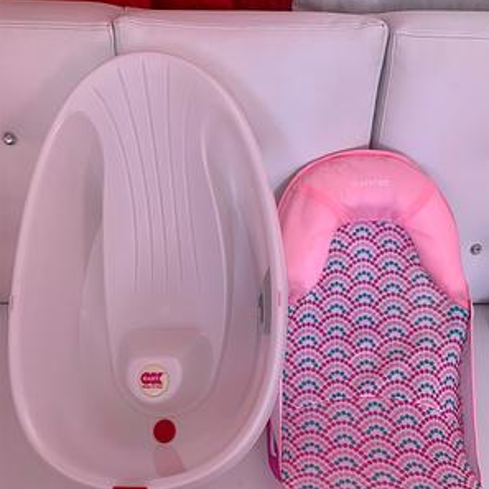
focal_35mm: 31
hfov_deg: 52.5
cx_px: 245
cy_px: 280
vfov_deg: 52.3
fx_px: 495
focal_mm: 4.25
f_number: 1.8
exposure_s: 1/121
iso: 64
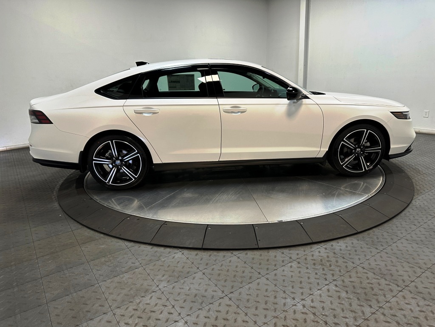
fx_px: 302
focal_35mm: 24
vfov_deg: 56.8
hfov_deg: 71.6
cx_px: 218
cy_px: 164
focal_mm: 6.86
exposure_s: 1/60
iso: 200
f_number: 1.78
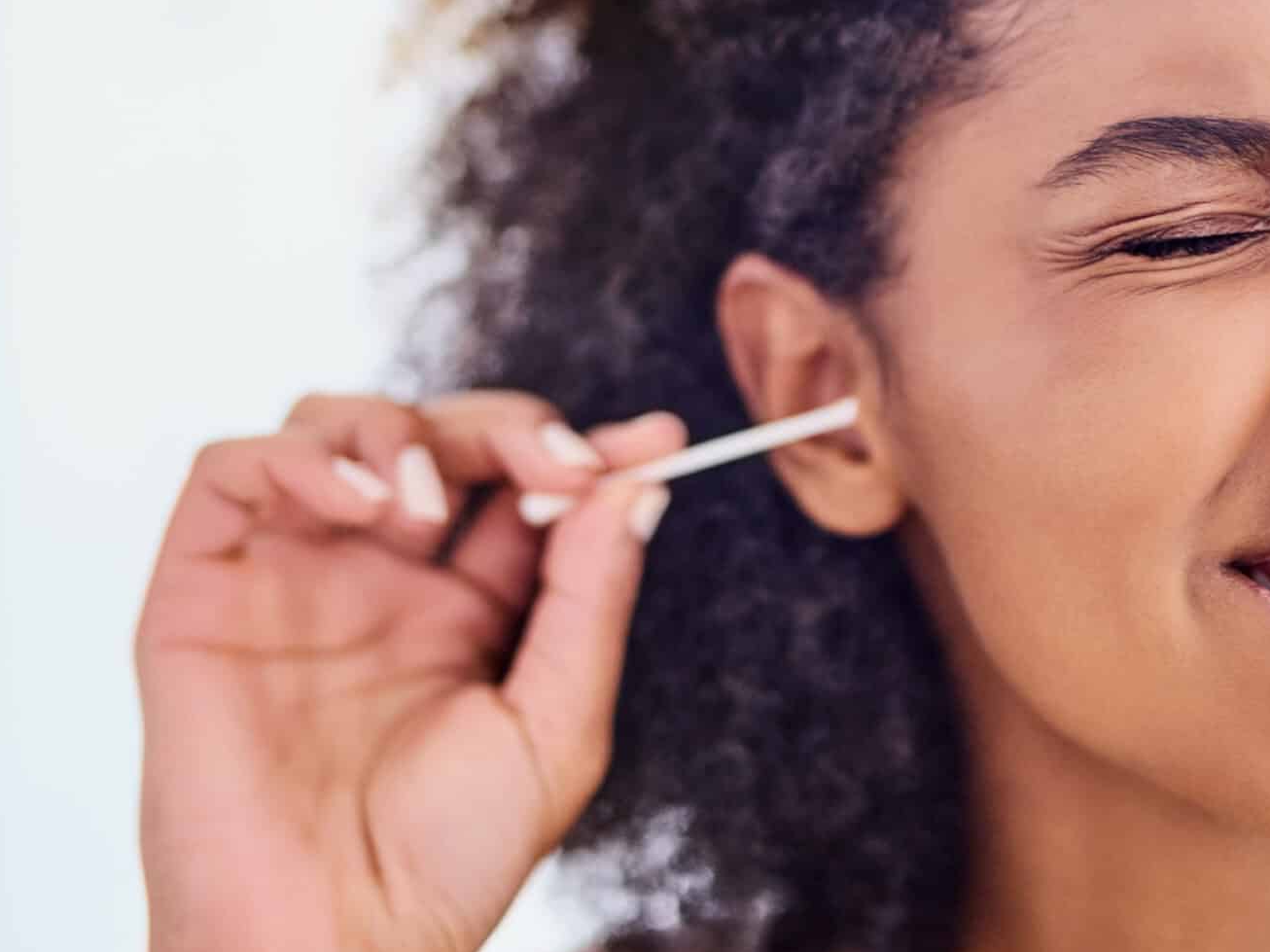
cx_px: 798
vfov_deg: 22.1
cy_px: 300
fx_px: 2421
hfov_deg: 29.3
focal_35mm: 66
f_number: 1.6
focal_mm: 35
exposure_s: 1/160
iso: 160
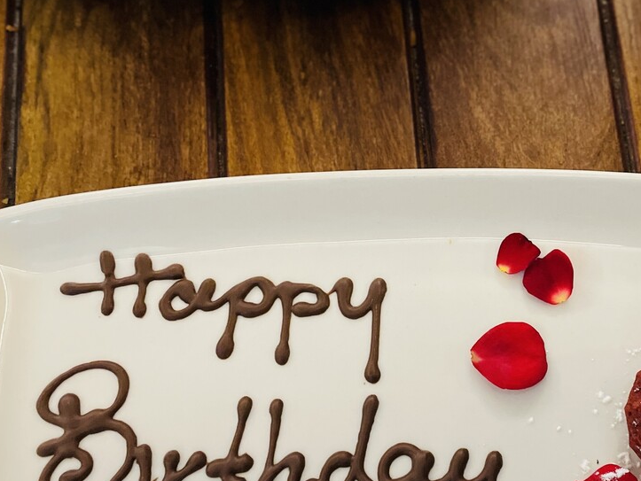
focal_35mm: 46
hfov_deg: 40.2
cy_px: 295
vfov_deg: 31.4
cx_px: 472
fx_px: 852
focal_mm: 4.2
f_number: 1.6
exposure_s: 1/30
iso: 500
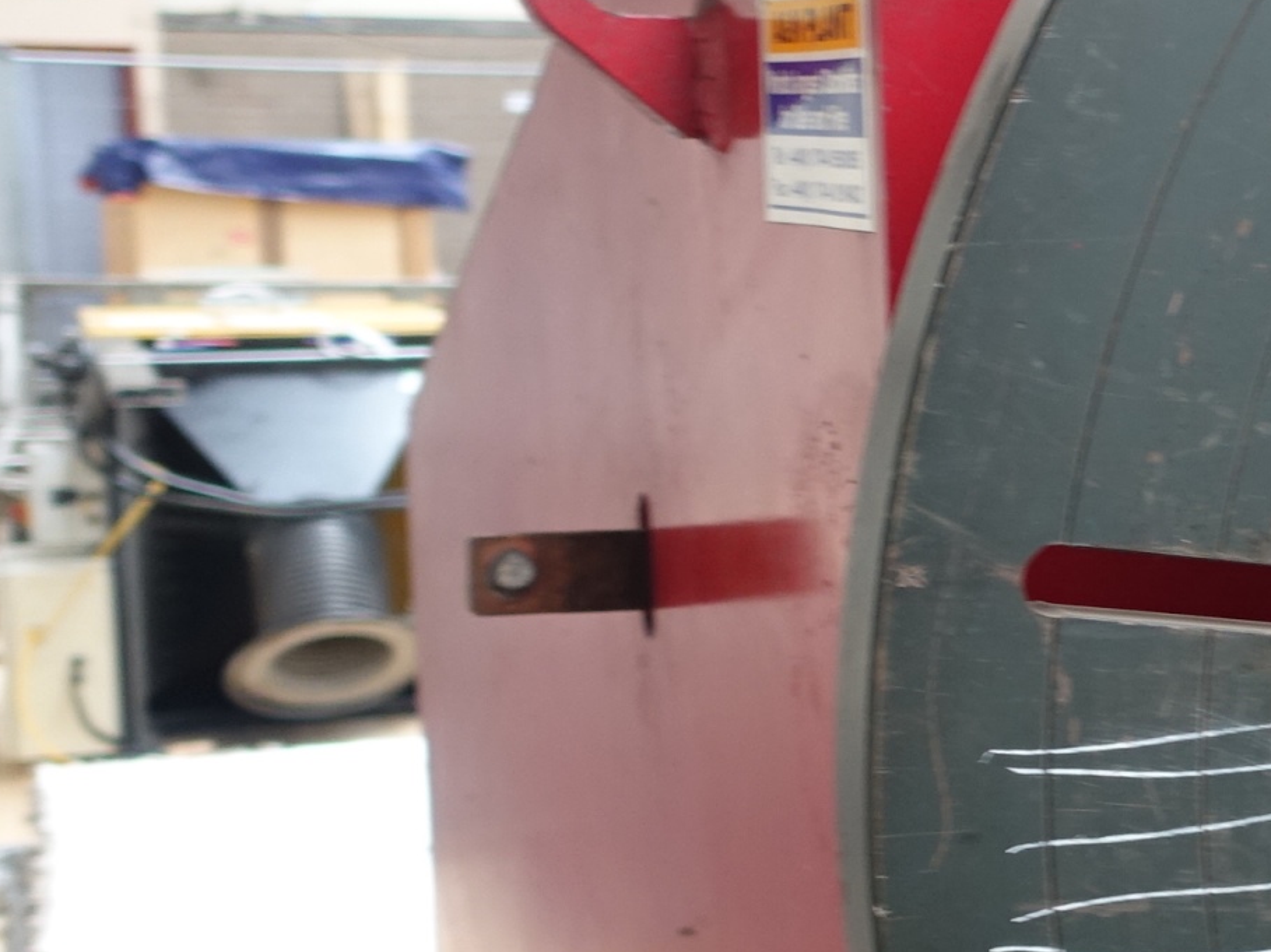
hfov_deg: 22.2
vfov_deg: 18.6
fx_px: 2900
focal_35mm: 79
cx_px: 1660
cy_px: 558
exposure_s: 1/30
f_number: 1.8
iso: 250
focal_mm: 8.8
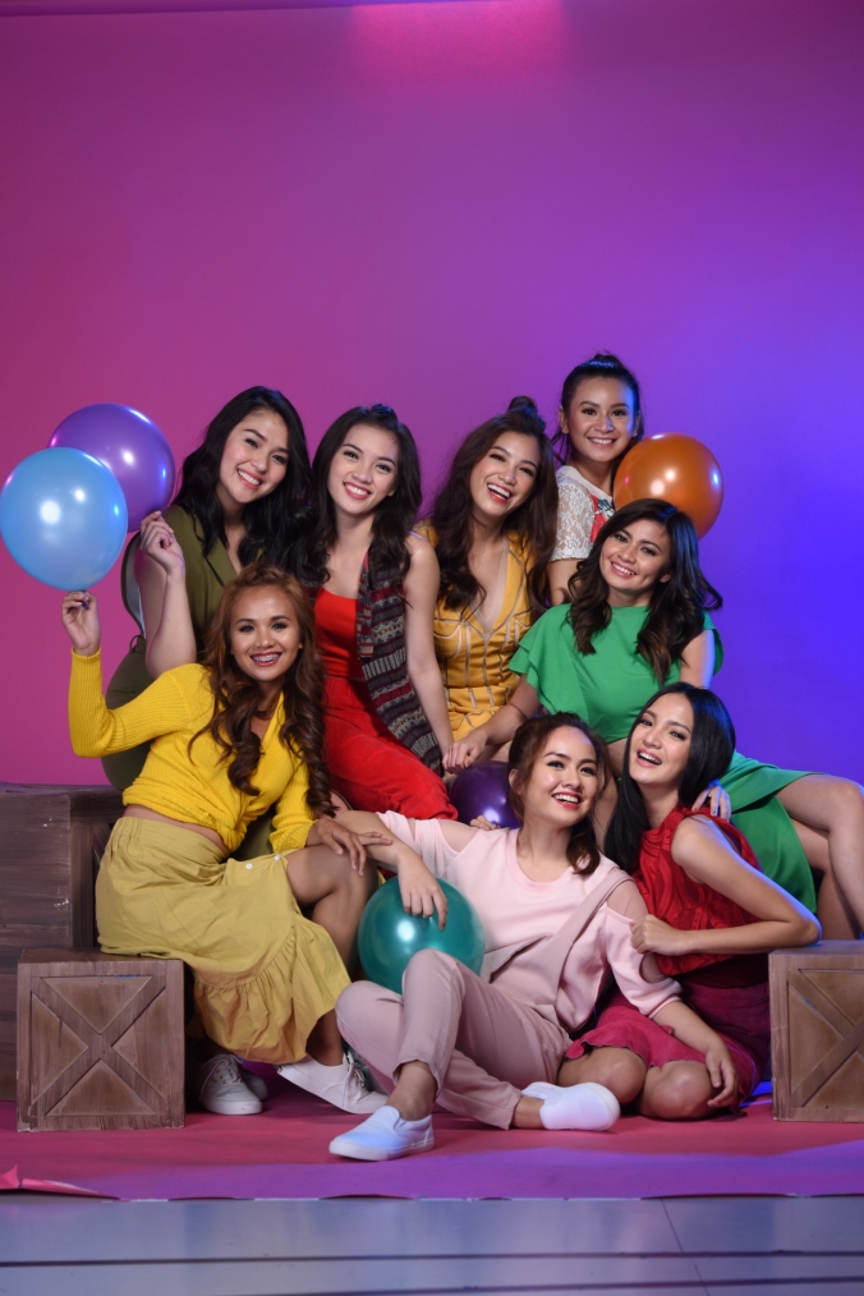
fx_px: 3636
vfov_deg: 20.2
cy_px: 644
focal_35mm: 101
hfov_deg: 13.6
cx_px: 430
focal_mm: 100
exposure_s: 1/80
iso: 400
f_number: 5.6
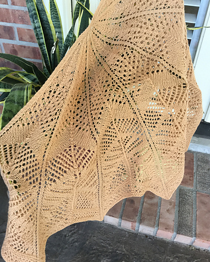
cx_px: 104
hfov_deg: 44.6
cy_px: 135
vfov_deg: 54.2
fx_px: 256
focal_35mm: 33
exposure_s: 1/30
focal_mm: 3.3
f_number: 2.4
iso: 40
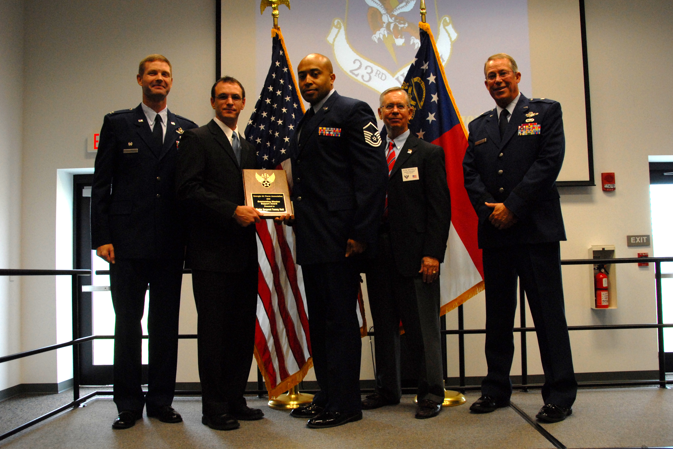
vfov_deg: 42.3
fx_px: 579
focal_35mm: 31
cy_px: 232
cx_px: 340
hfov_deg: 60.3
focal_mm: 20
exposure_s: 1/60
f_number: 6.3
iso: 500
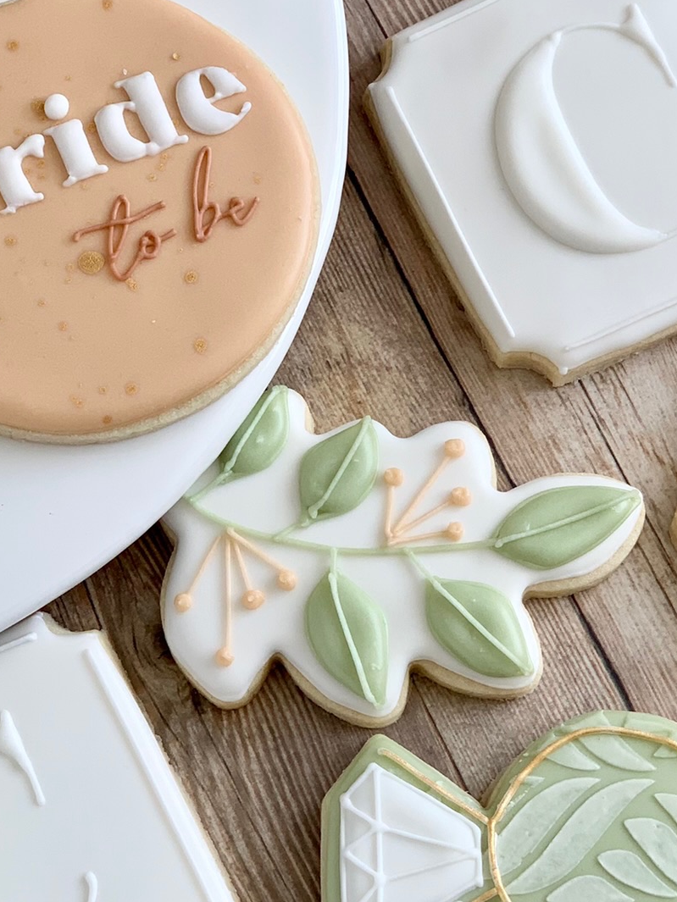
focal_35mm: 100
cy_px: 496
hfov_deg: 14.8
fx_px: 2607
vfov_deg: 19.6
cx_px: 479
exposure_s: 1/122
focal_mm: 6
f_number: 2.4
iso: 25
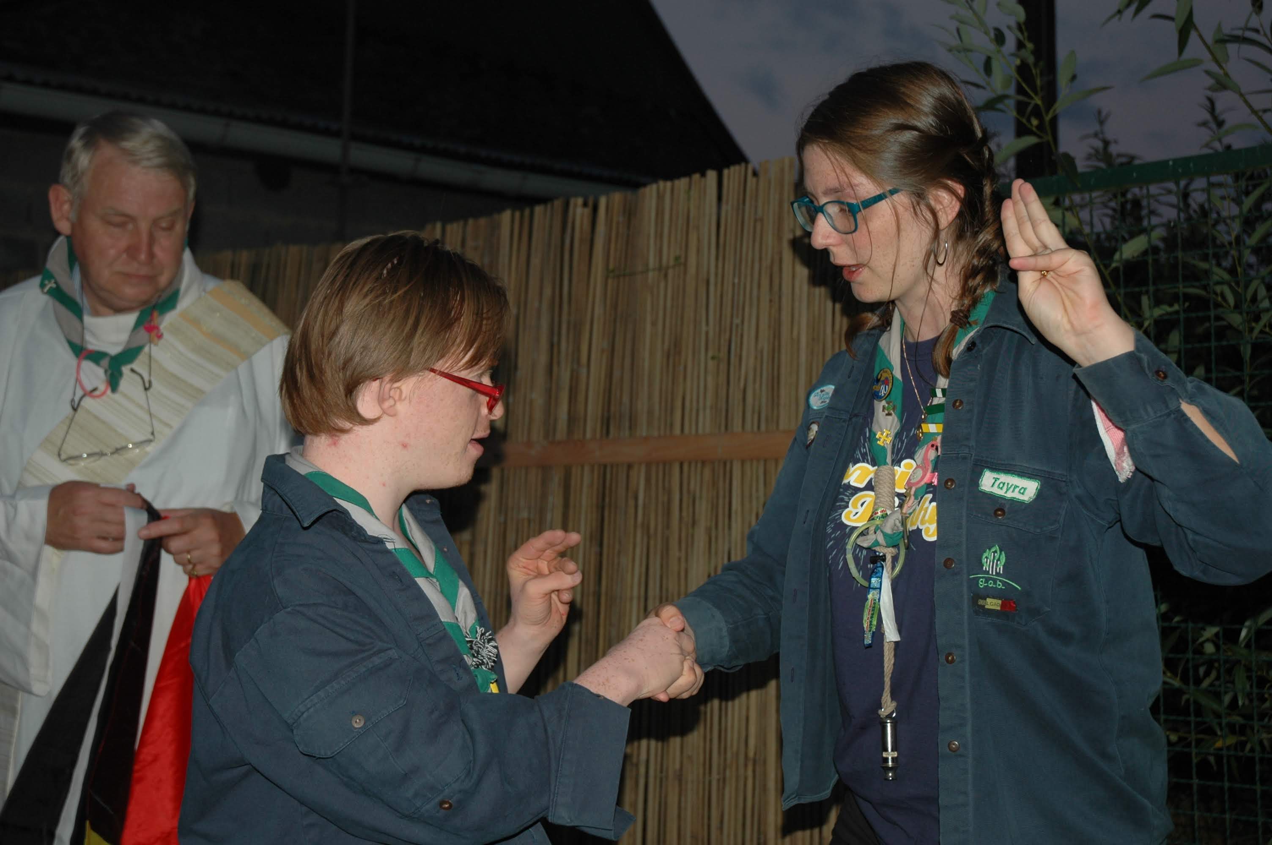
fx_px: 1800
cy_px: 422
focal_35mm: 51
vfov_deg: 26.4
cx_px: 636
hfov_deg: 38.9
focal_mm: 34
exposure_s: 1/60
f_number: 4.2
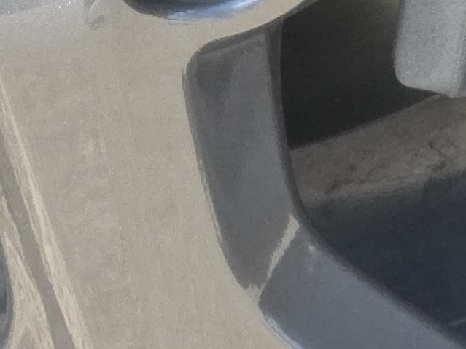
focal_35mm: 432
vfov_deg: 3.4
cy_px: -357
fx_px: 5814
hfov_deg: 4.6
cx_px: -98
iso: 50
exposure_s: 1/565
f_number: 2.4
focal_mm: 7.9
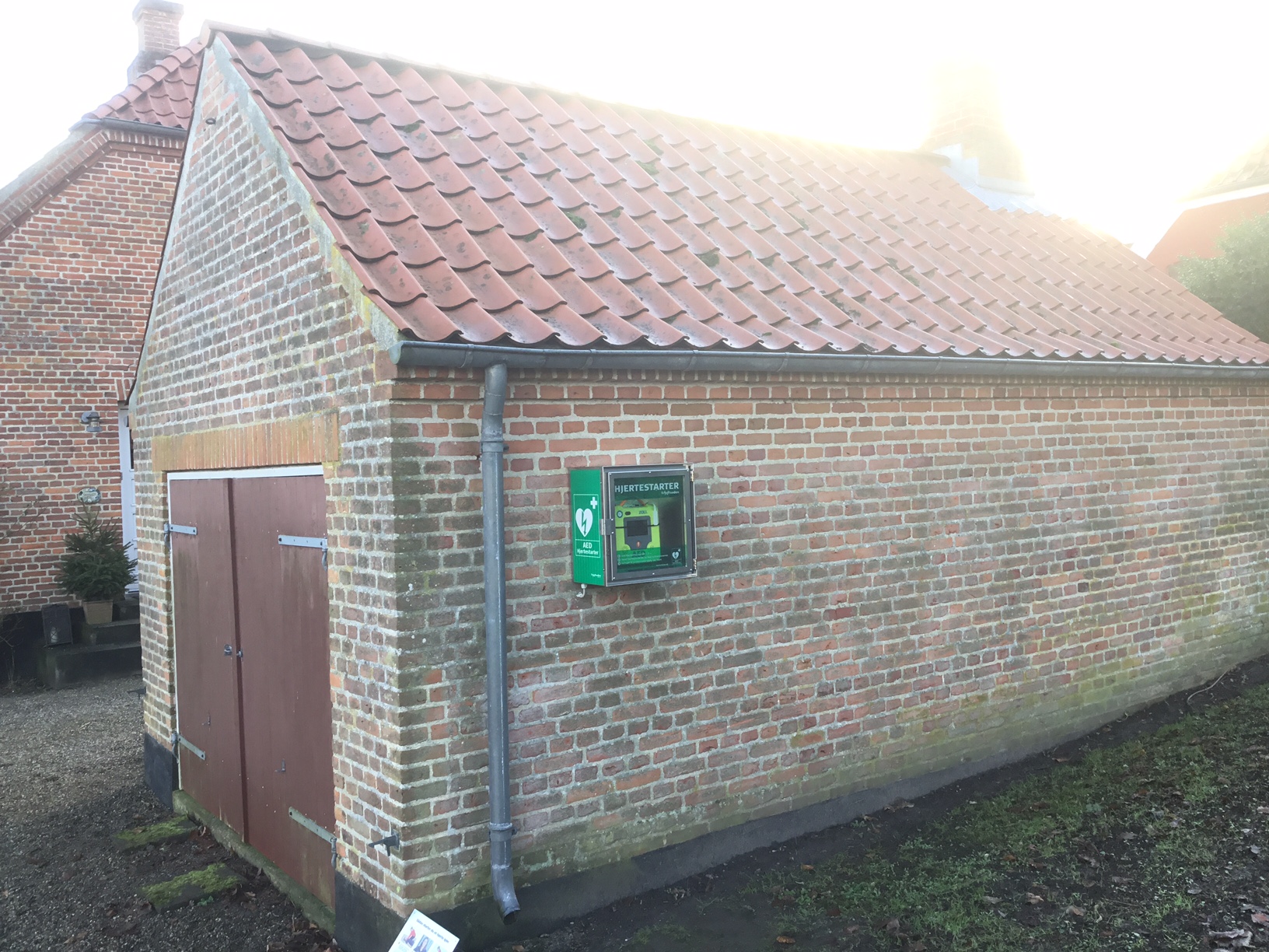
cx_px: 634
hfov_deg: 58.4
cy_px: 476
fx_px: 1136
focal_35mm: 31
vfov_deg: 45.4
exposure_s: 1/50
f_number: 2.4
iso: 25
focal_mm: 3.3
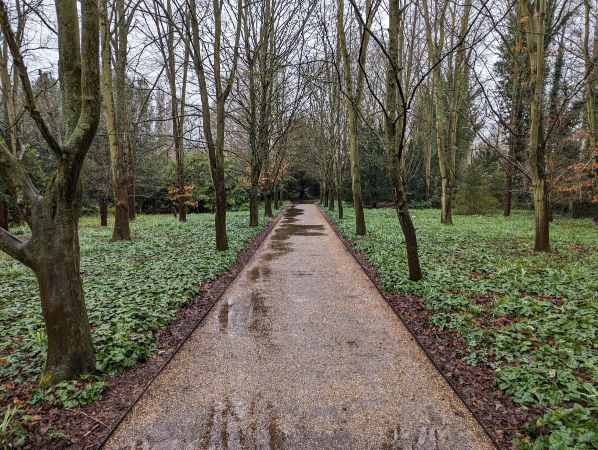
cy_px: 225
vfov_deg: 56.9
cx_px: 299
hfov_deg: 71.5
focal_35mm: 24
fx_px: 415
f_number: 1.85
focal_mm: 6.81
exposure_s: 1/394
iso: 44
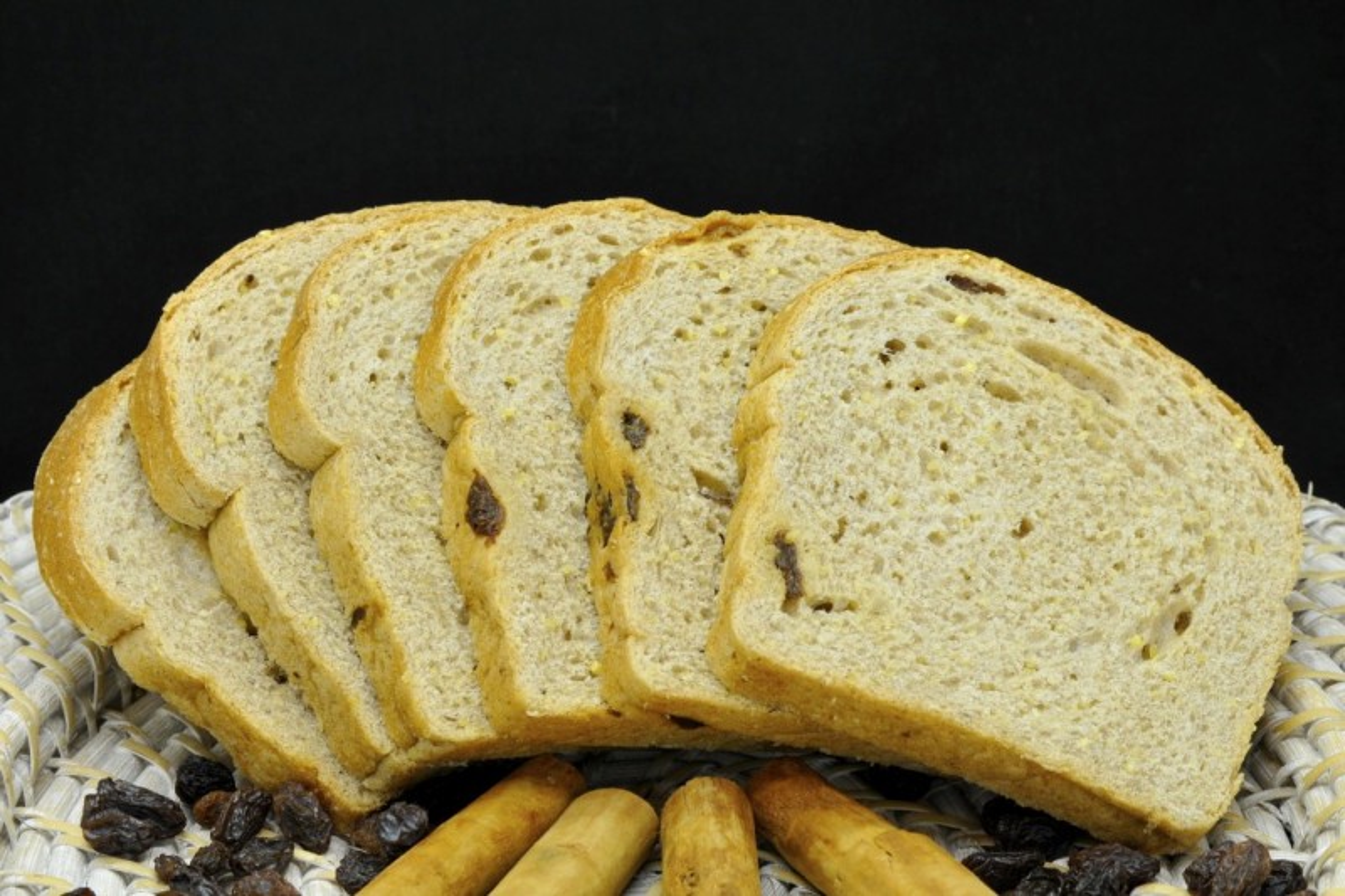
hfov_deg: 28.1
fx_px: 2689
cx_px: 672
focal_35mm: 72
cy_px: 448
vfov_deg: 18.9
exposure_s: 1/5
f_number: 10
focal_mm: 48
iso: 200
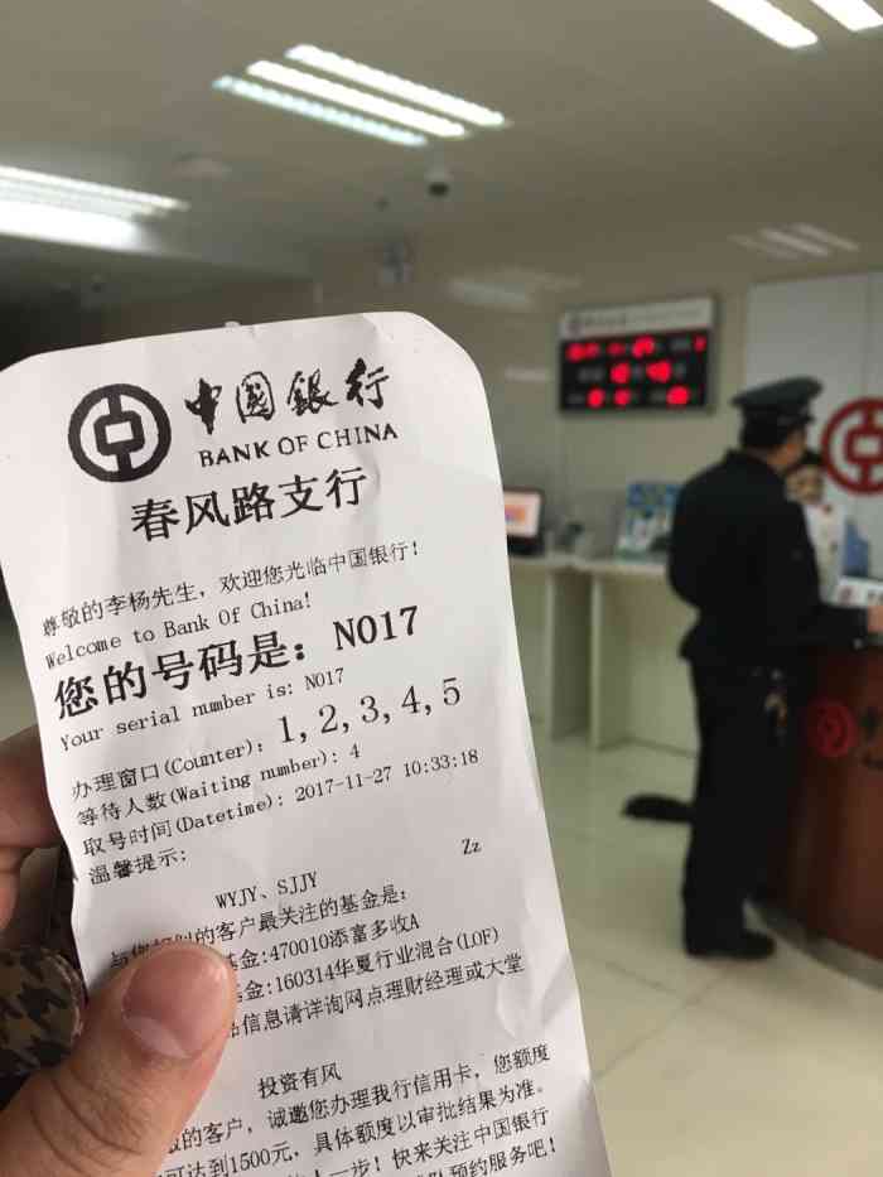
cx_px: 442
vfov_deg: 61.7
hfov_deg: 48.2
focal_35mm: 29
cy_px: 588
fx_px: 986
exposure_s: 1/33
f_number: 2.2
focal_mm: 4.15
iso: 40
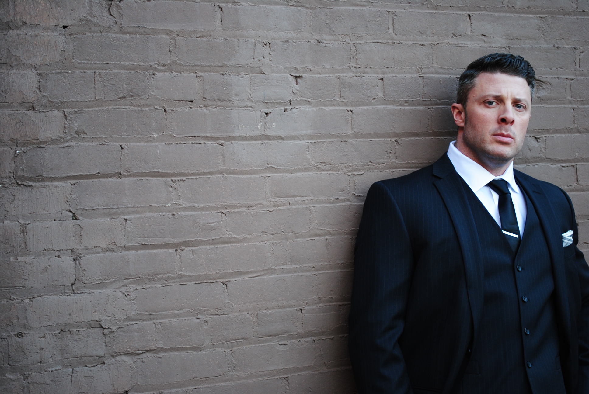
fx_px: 1032
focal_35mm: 63
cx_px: 294
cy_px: 197
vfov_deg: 21.6
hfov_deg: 31.9
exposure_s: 1/60
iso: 280
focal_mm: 42
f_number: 5.3
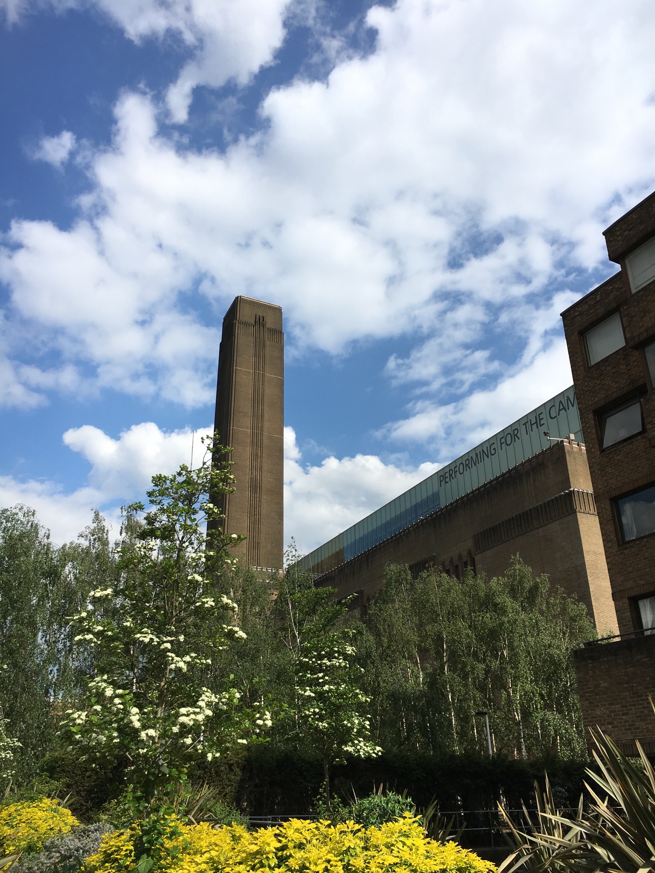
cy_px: 436
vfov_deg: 61.7
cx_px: 328
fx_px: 732
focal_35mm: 29
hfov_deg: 48.2
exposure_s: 1/2024
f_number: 2.2
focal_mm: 4.15
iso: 25
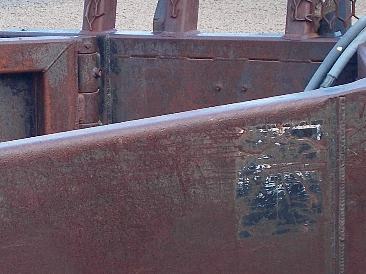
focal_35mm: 176
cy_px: 170
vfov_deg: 8.4
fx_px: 1861
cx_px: 63
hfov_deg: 11.2
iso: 100
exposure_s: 1/60
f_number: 5.3
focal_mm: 11.8
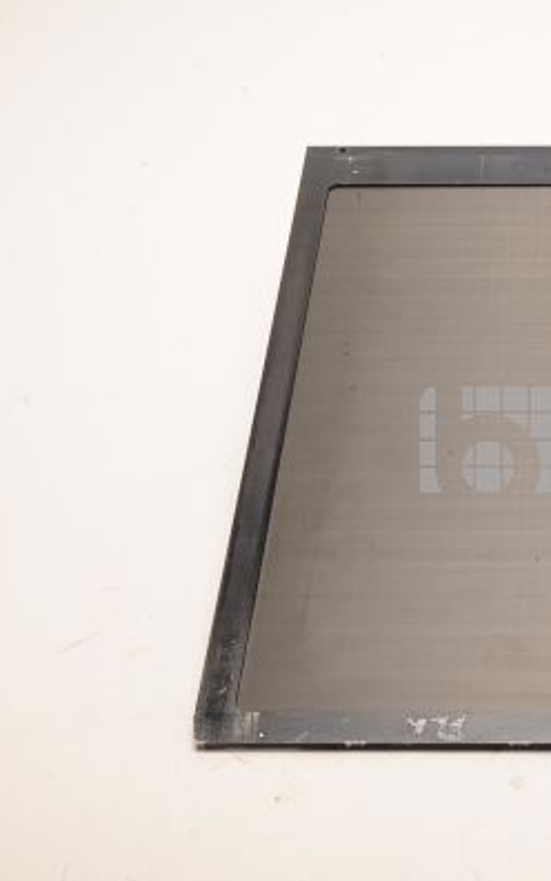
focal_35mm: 77
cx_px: 642
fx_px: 1851
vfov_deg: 26.8
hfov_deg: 16.3
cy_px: 440
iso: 320
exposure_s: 1/125
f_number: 18
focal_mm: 50
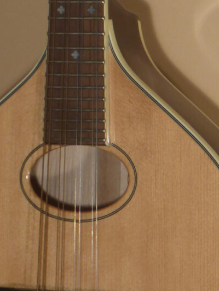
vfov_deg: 11.4
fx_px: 1457
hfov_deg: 8.6
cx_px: 97
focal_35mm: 173
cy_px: 238
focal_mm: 16.1
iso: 100
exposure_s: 1/160
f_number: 5.2
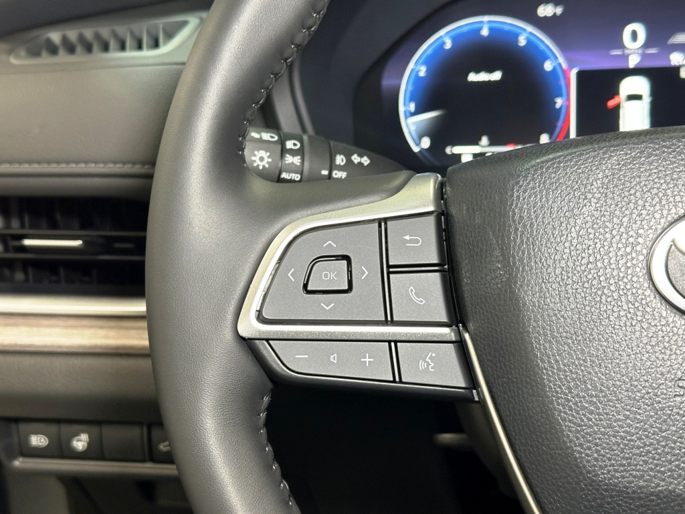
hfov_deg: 39.7
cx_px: 342
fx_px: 950
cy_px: 257
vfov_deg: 30.3
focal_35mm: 48
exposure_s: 1/40
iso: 320
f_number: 1.78
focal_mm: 6.86
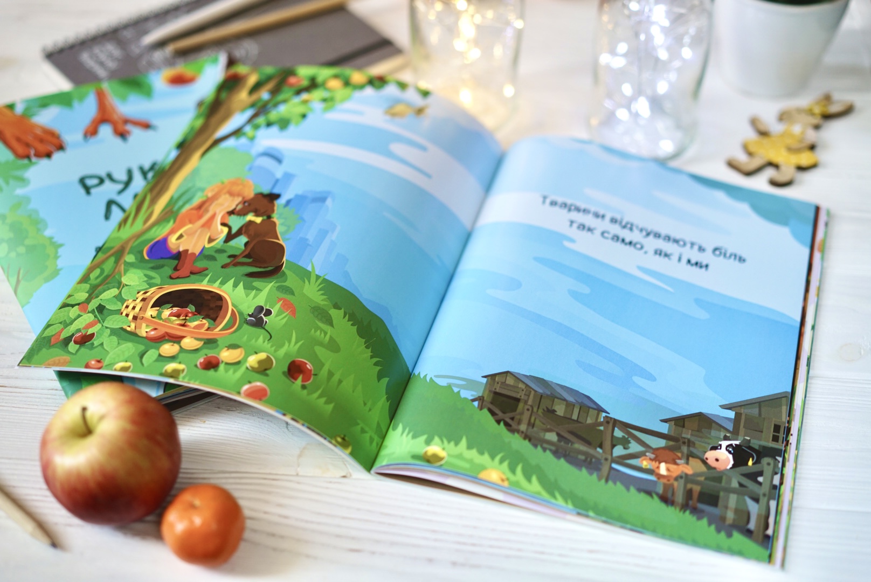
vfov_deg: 24.7
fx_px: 1332
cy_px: 291
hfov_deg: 36.2
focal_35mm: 55
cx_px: 436
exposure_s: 1/100
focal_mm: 55
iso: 500
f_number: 2.2
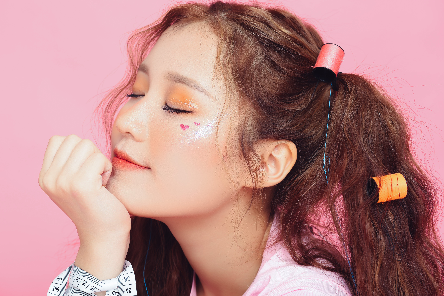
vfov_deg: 19.5
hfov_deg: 28.8
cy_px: 148
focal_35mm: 70
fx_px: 864
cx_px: 222
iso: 100
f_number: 9
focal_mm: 70
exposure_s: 1/160
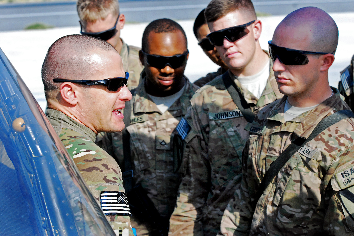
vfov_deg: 13.0
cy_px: 118
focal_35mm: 105
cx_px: 177
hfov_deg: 19.5
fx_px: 1032
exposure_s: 1/1000
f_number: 8
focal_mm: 70
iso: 800
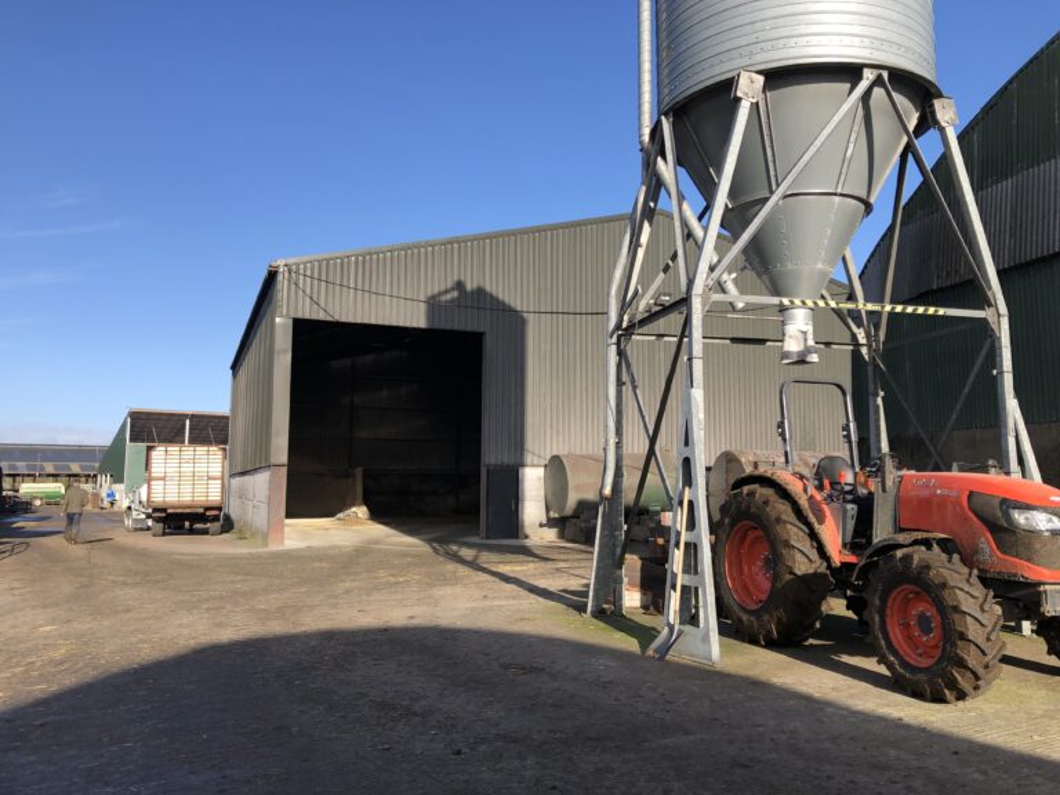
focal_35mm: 28
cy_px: 398
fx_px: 857
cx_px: 530
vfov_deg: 49.7
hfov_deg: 63.4
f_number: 1.8
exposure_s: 1/1263
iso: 20
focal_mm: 3.99
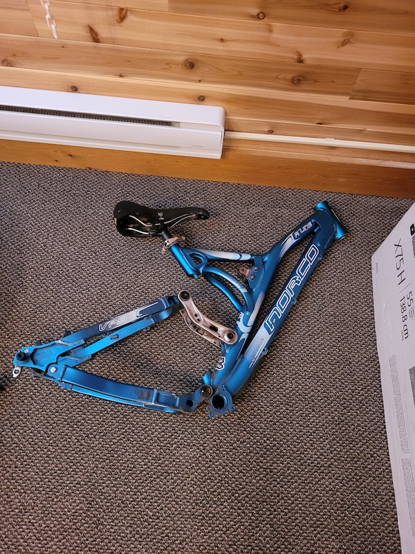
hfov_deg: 53.1
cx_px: 208
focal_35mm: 26
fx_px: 416
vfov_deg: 67.3
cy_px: 277
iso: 640
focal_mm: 5.4
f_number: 1.8
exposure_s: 1/24
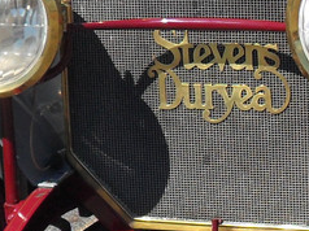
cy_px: 105
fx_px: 1400
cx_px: 349
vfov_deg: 9.4
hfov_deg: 12.4
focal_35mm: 157
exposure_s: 1/180
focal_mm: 6.2
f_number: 8.9
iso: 100
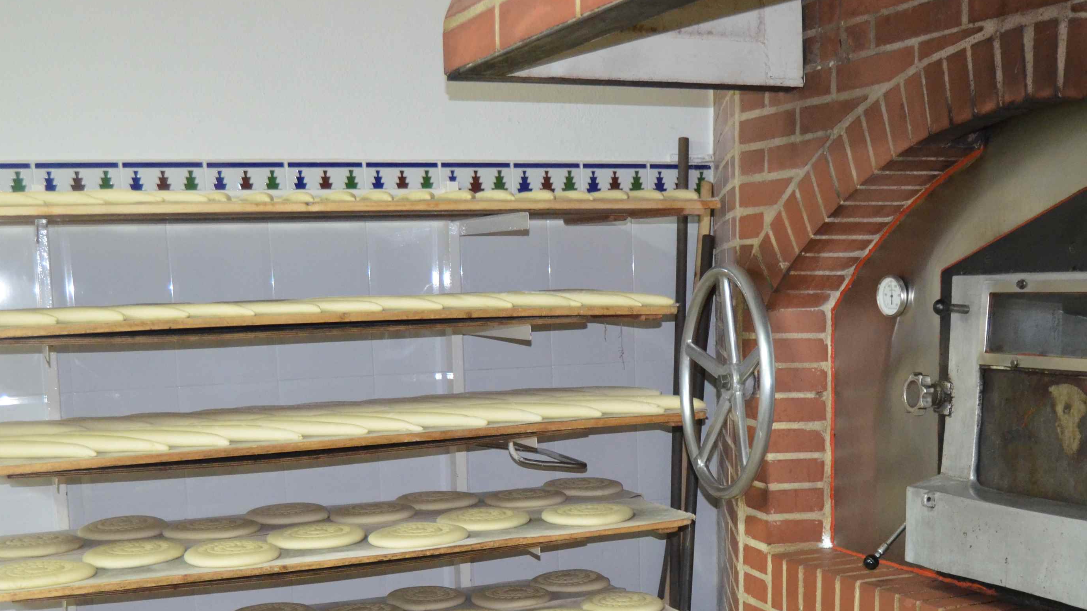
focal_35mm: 47
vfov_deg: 24.8
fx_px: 1355
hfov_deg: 43.6
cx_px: 617
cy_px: 534
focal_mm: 20
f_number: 3.5
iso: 2000
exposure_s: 1/60
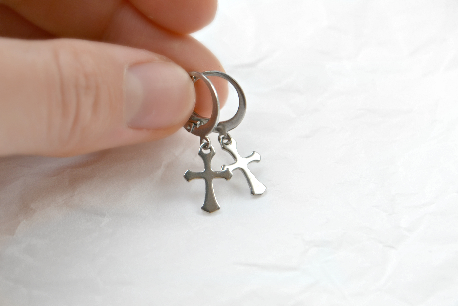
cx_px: 229
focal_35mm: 82
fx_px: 1050
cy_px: 153
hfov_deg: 24.6
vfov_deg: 16.6
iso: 400
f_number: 8
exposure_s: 1/100
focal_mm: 55
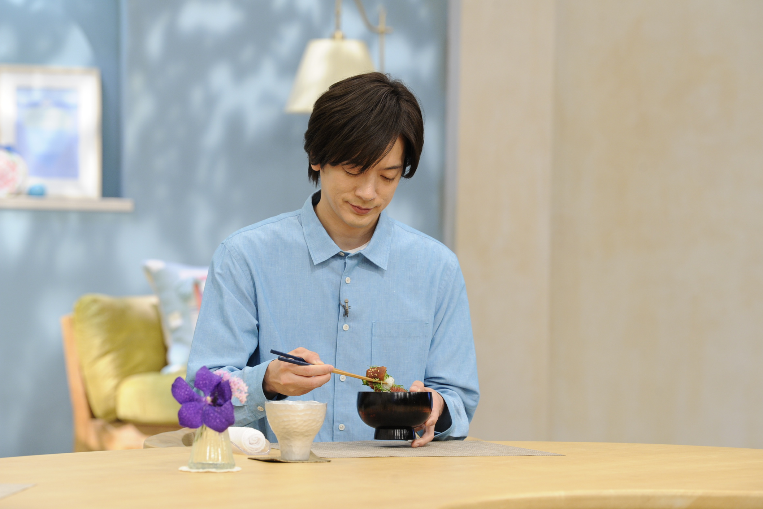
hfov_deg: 13.2
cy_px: 255
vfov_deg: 8.8
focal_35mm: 156
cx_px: 381
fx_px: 3306
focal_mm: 155
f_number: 5
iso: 1600
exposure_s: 1/125
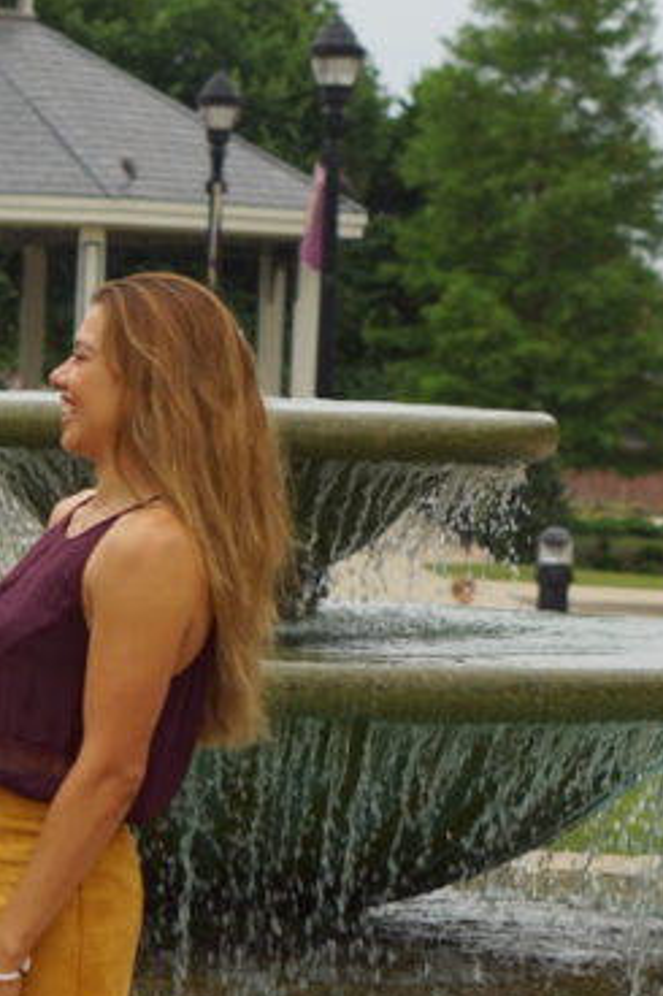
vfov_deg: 9.8
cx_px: 57
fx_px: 5779
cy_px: 839
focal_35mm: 209
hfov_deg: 6.6
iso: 100
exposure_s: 1/160
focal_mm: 50
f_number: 4
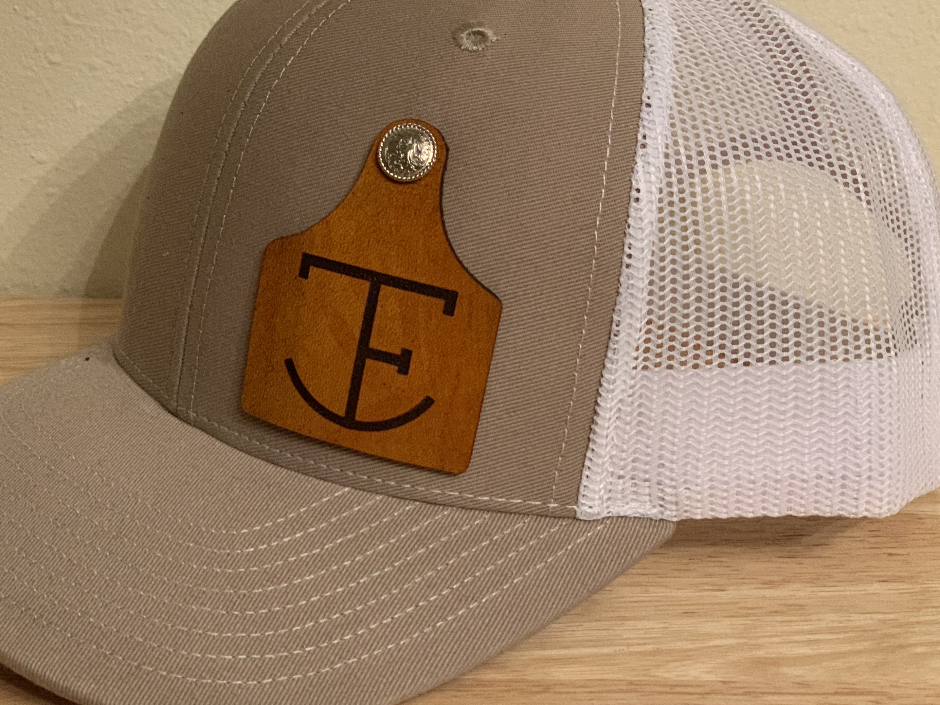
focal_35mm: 73
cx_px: 451
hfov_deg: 26.7
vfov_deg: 20.2
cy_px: 368
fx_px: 1982
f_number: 2.4
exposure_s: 1/40
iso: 320
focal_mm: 6
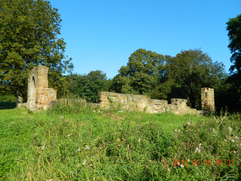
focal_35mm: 26
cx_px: 125
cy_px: 88
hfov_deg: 67.3
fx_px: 181
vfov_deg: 53.1
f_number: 3.1
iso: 80
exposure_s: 1/800
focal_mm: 4.5
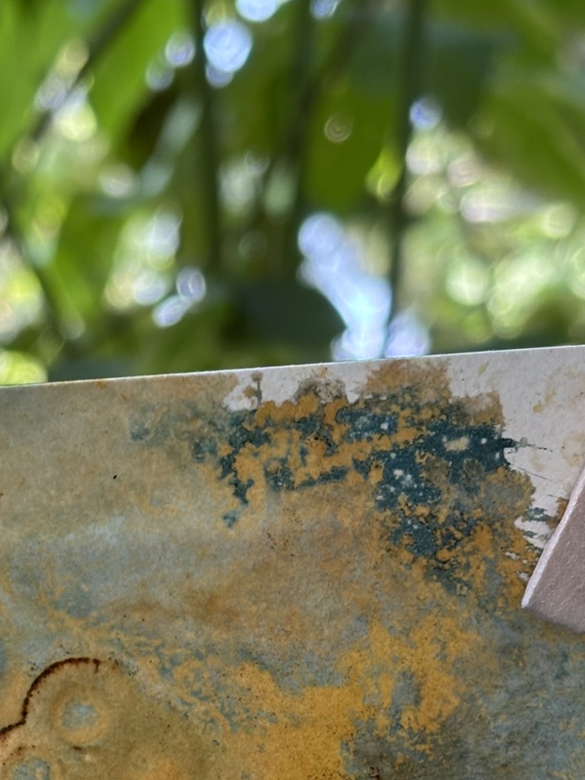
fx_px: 2499
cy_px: 734
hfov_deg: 13.3
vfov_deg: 17.4
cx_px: 139
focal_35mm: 111
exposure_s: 1/112
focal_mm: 5.96
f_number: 1.6
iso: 50
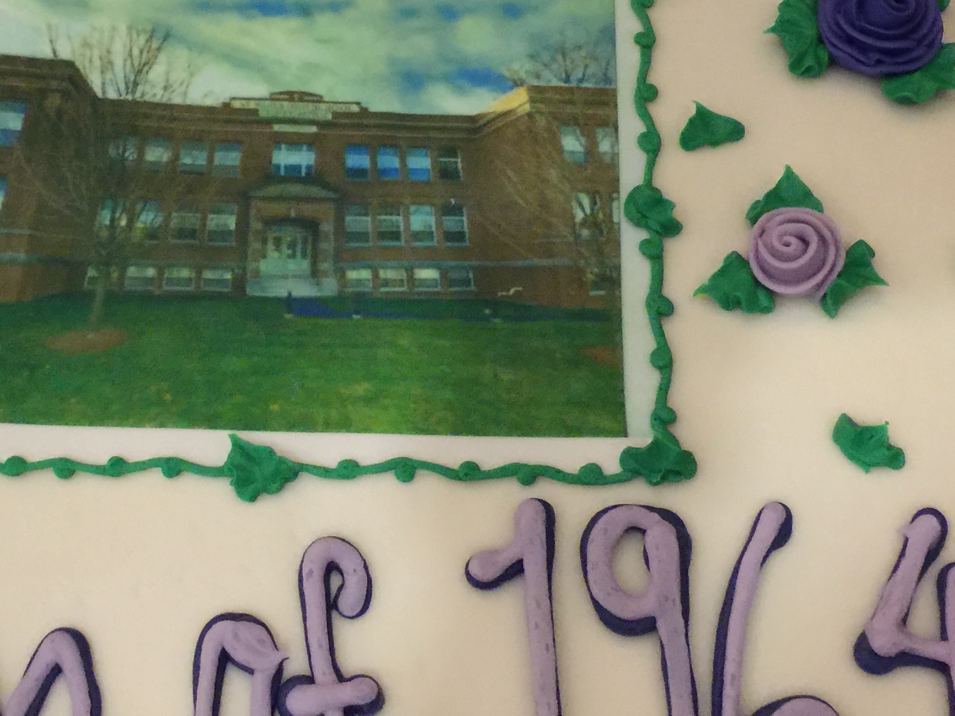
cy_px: 348
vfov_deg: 24.0
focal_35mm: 61
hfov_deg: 31.6
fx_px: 1683
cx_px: 381
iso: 100
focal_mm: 4.15
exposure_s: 1/4
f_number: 2.2
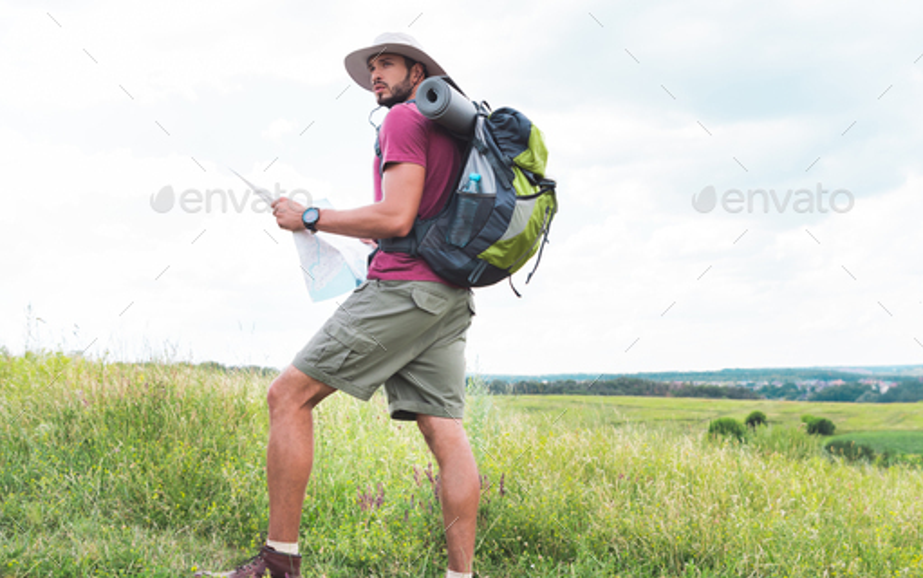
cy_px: 284
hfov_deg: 49.2
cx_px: 497
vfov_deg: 32.0
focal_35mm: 40
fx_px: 1007
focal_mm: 34
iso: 250
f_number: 4
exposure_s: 1/800
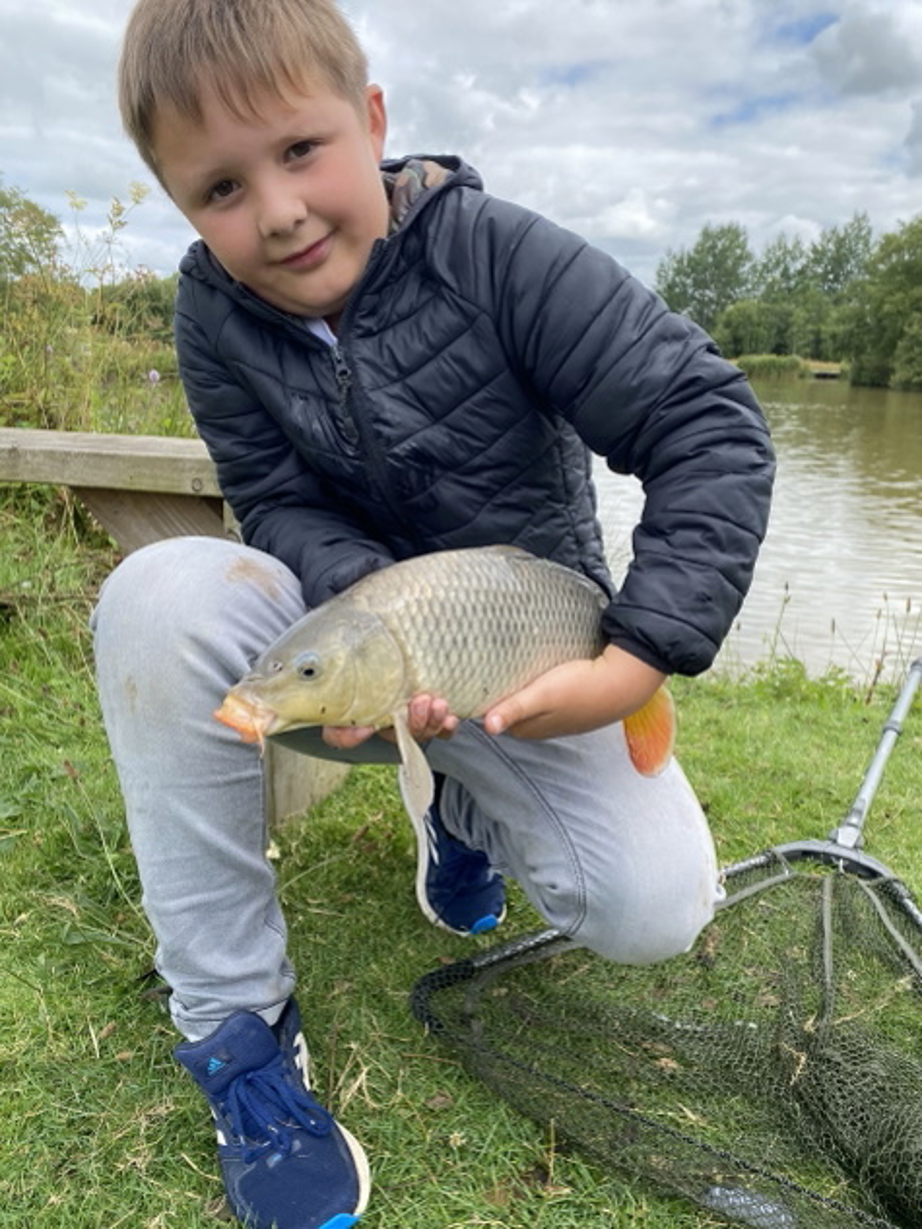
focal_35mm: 26
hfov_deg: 53.1
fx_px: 923
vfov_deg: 67.3
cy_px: 614
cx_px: 461
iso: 32
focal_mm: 4.25
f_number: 1.8
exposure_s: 1/942
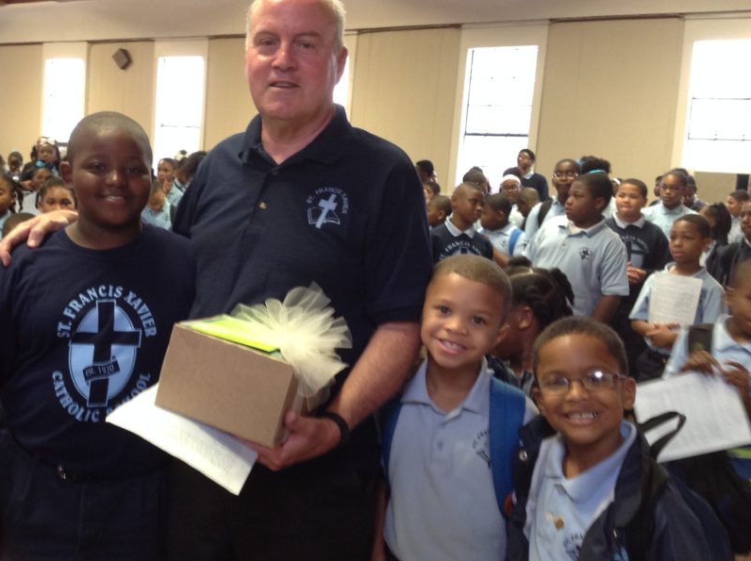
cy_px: 270
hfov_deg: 41.9
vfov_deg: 32.1
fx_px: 975
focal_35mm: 45
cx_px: 300
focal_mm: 4.28
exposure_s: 1/15
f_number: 2.4
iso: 125
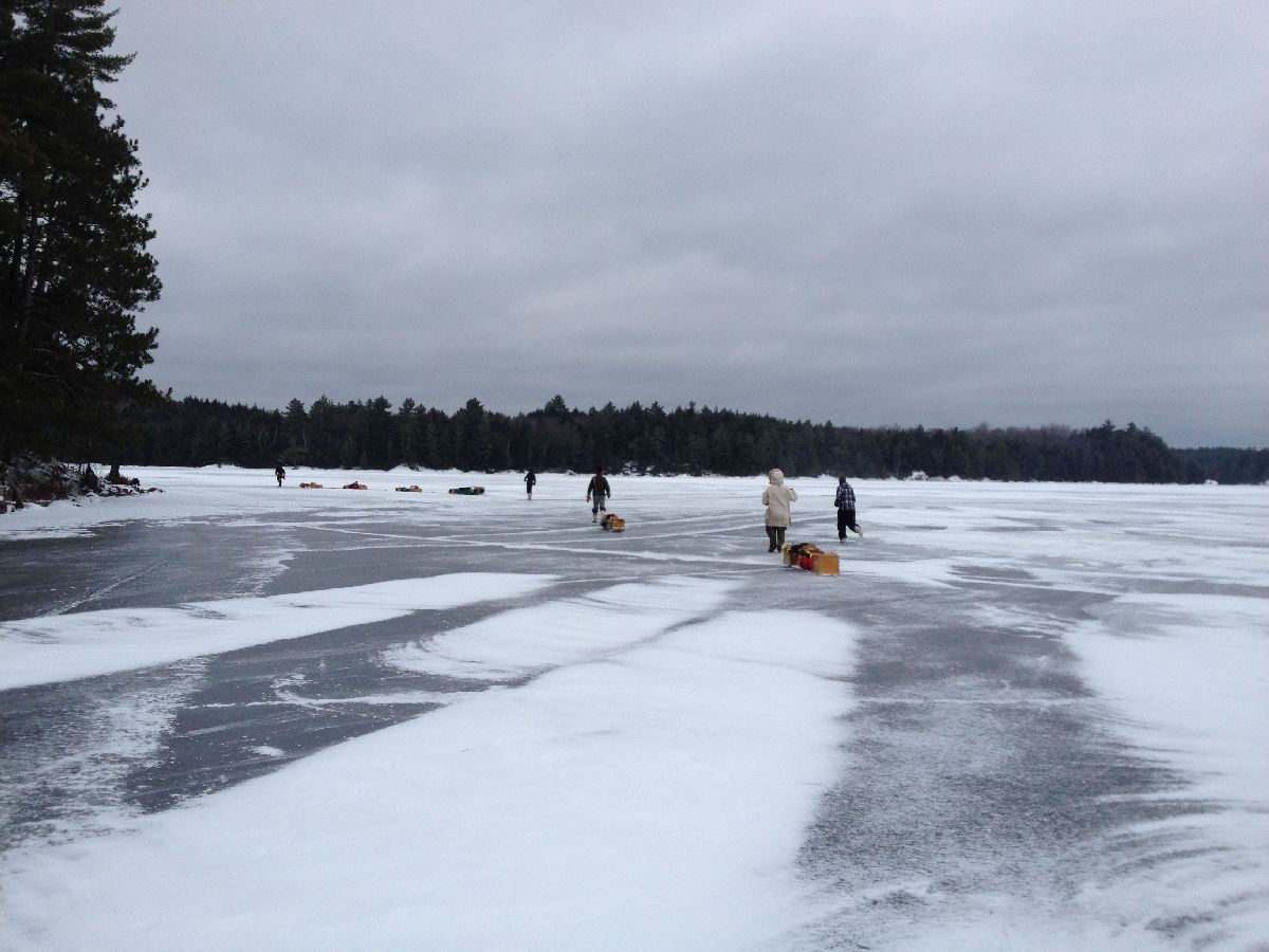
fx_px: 1283
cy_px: 476
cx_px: 634
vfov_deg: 40.7
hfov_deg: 52.6
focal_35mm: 35
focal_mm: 4.28
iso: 64
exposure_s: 1/397
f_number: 2.4
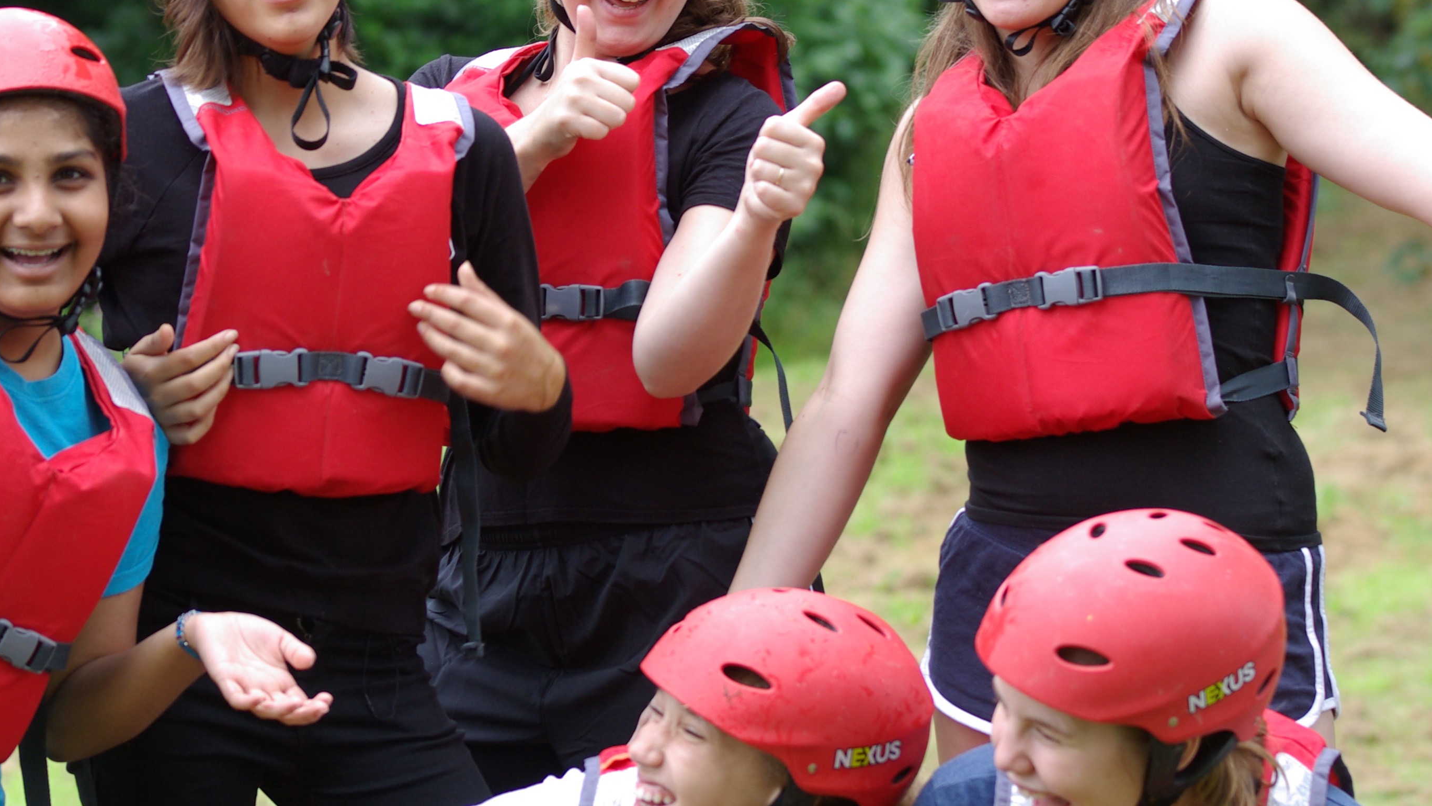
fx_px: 6759
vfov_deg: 6.8
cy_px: 354
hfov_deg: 12.1
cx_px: 700
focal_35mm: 178
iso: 200
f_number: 4
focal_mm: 80
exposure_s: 1/180
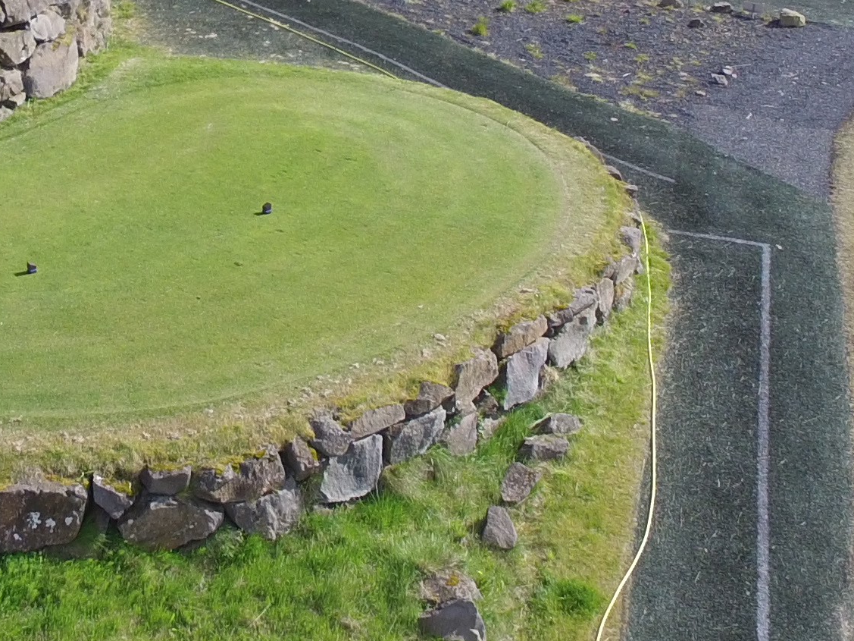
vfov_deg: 19.9
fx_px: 1751
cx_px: 99
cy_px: -39
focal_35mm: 71
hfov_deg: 26.6
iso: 100
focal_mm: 3.61
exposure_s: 1/583
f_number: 2.8
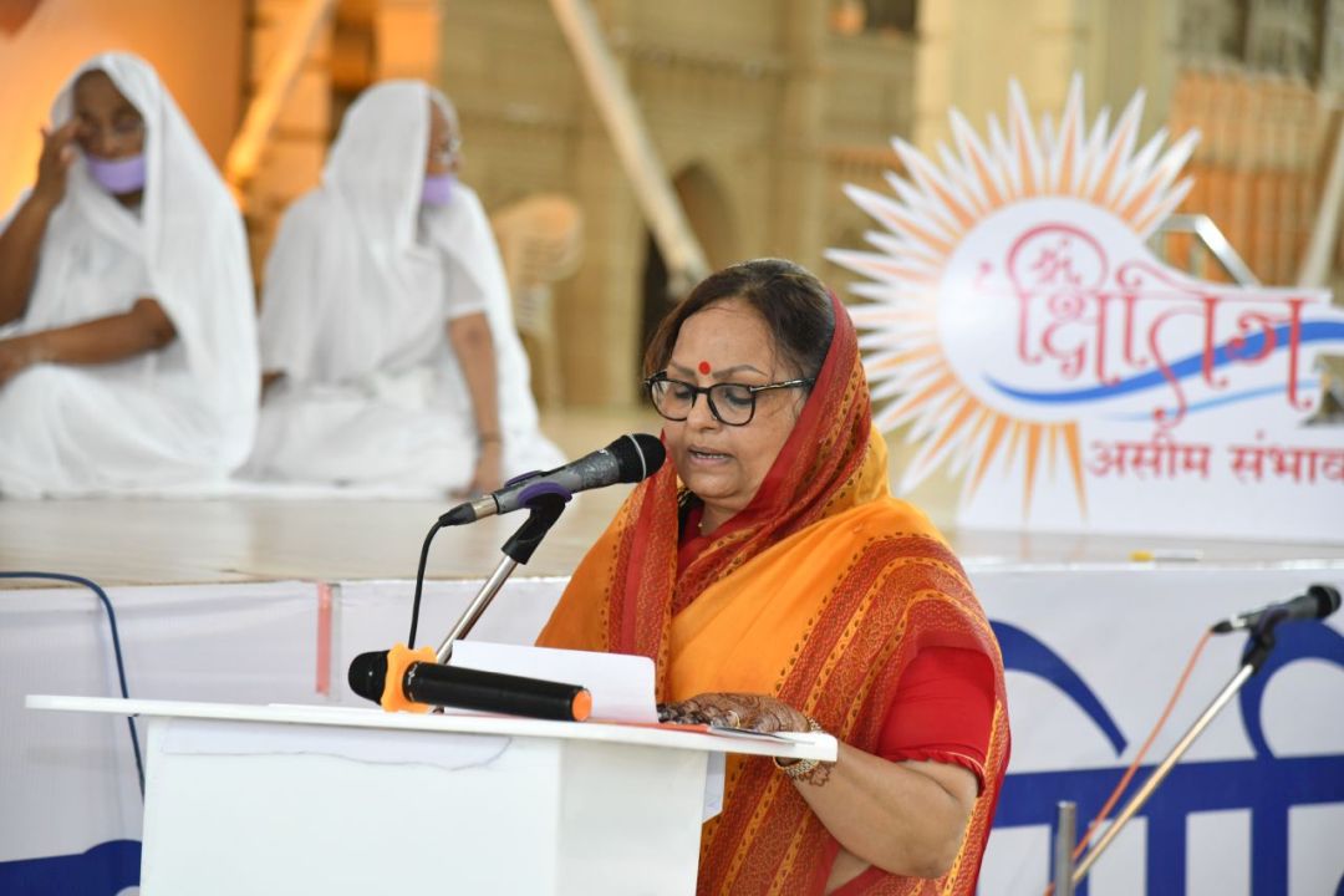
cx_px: 672
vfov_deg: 11.4
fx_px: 4480
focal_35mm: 120
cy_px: 448
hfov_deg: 17.1
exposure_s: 1/250
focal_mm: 120
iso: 2000
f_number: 4.5
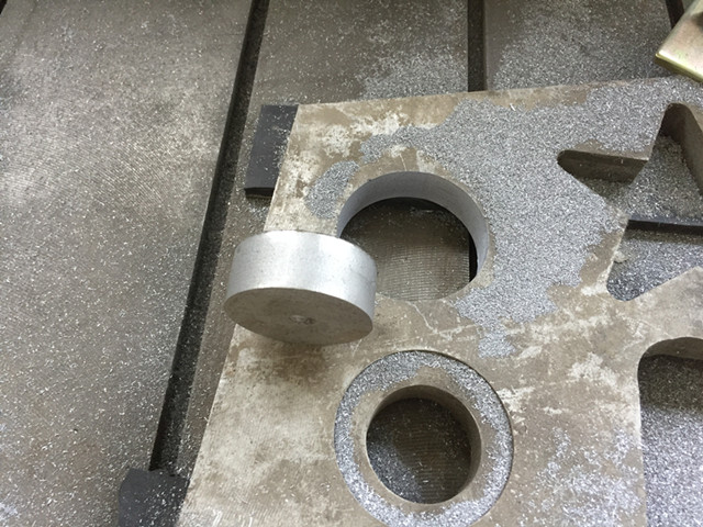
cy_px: 264
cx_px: 352
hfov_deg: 61.7
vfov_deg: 48.2
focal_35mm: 29
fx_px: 589
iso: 125
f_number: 2.2
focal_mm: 4.15
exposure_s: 1/33
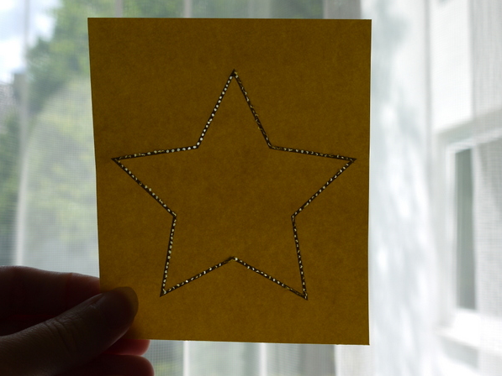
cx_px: 240
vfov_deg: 32.2
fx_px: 653
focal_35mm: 45
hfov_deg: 42.1
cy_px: 192
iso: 100
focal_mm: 21
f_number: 6.3
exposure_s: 1/250
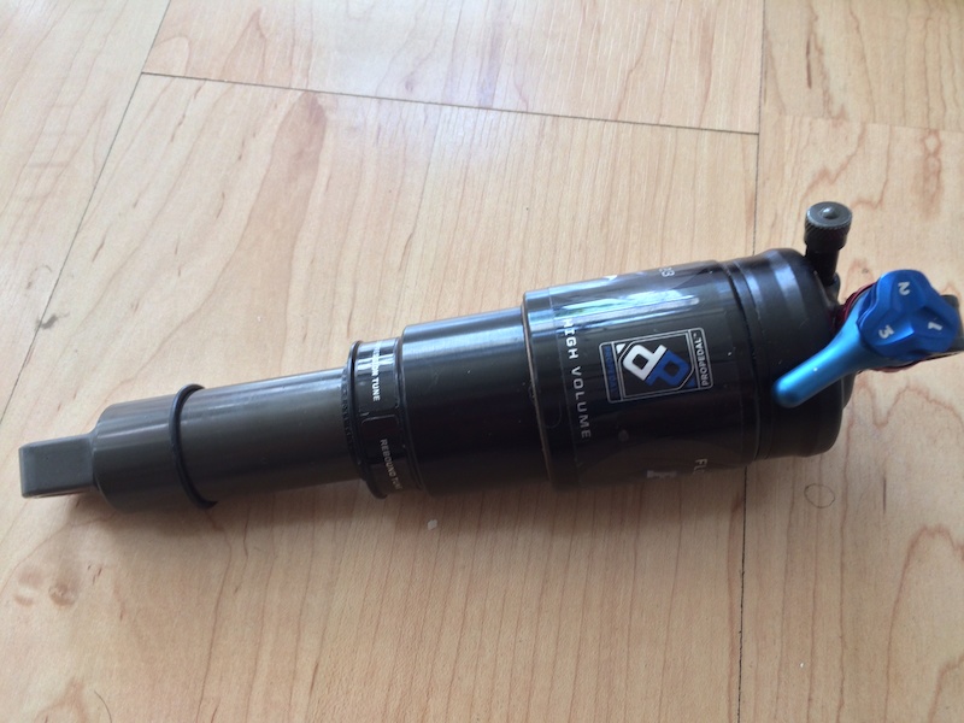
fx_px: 835
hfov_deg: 60.0
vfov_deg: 46.8
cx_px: 482
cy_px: 362
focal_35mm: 30
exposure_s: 1/30
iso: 40
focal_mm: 4.12
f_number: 2.2
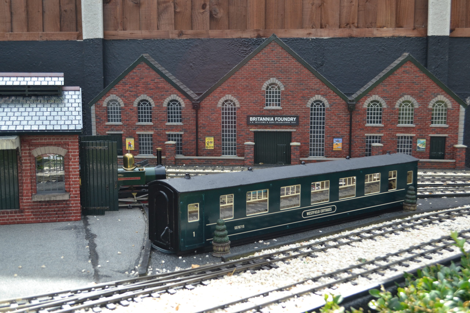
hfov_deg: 46.4
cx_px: 235
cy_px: 156
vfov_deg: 31.9
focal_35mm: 42
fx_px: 548
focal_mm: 28
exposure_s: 1/125
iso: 220
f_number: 5.6
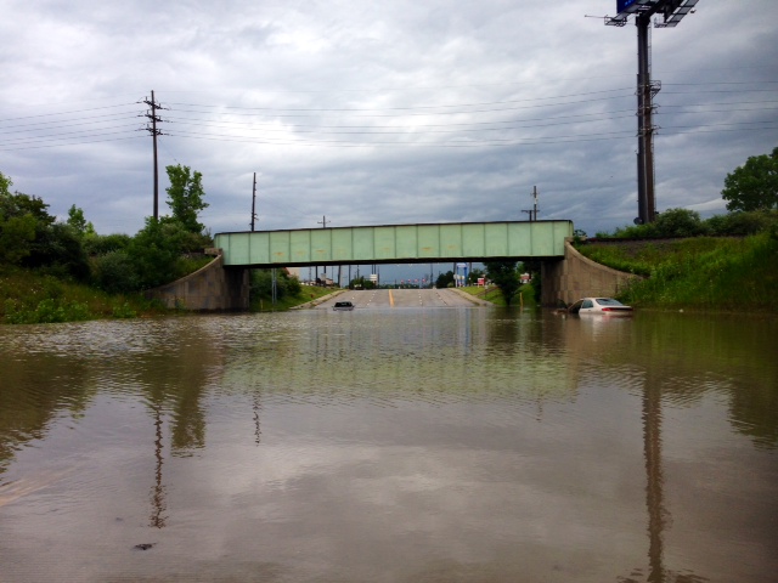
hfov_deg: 55.4
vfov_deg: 42.9
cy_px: 292
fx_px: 742
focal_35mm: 33
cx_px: 389
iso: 50
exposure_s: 1/157
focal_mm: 4.12
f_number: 2.4
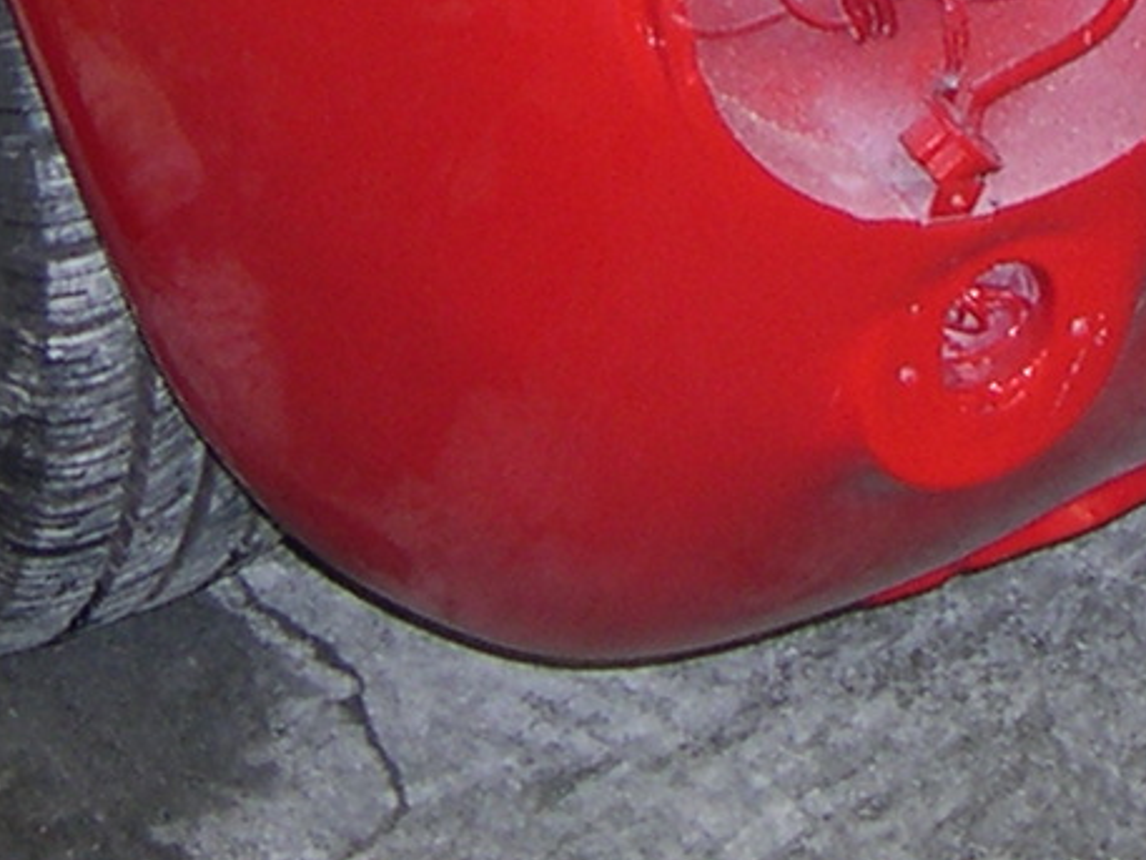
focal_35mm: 189
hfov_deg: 10.4
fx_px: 6259
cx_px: 933
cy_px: -837
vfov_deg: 7.6
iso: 100
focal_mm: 8
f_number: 2.8
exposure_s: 1/30
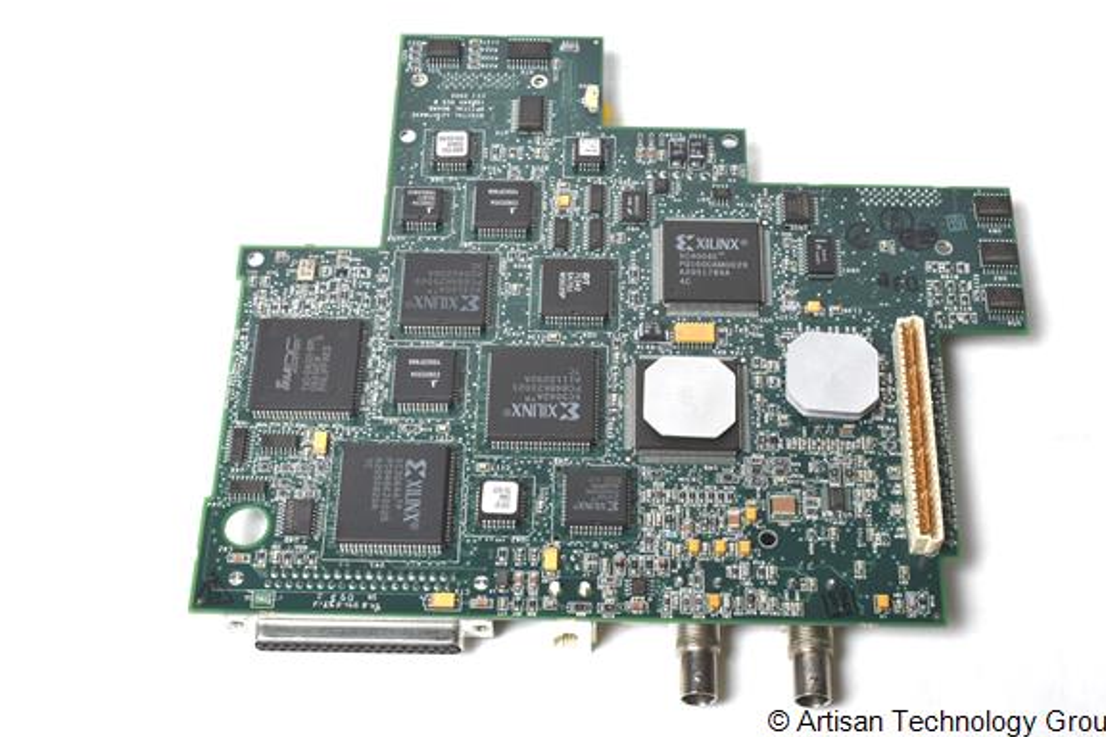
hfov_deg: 39.6
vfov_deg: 27.0
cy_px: 357
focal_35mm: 50
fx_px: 1536
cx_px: 565
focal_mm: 32
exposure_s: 1/200
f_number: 14
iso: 200
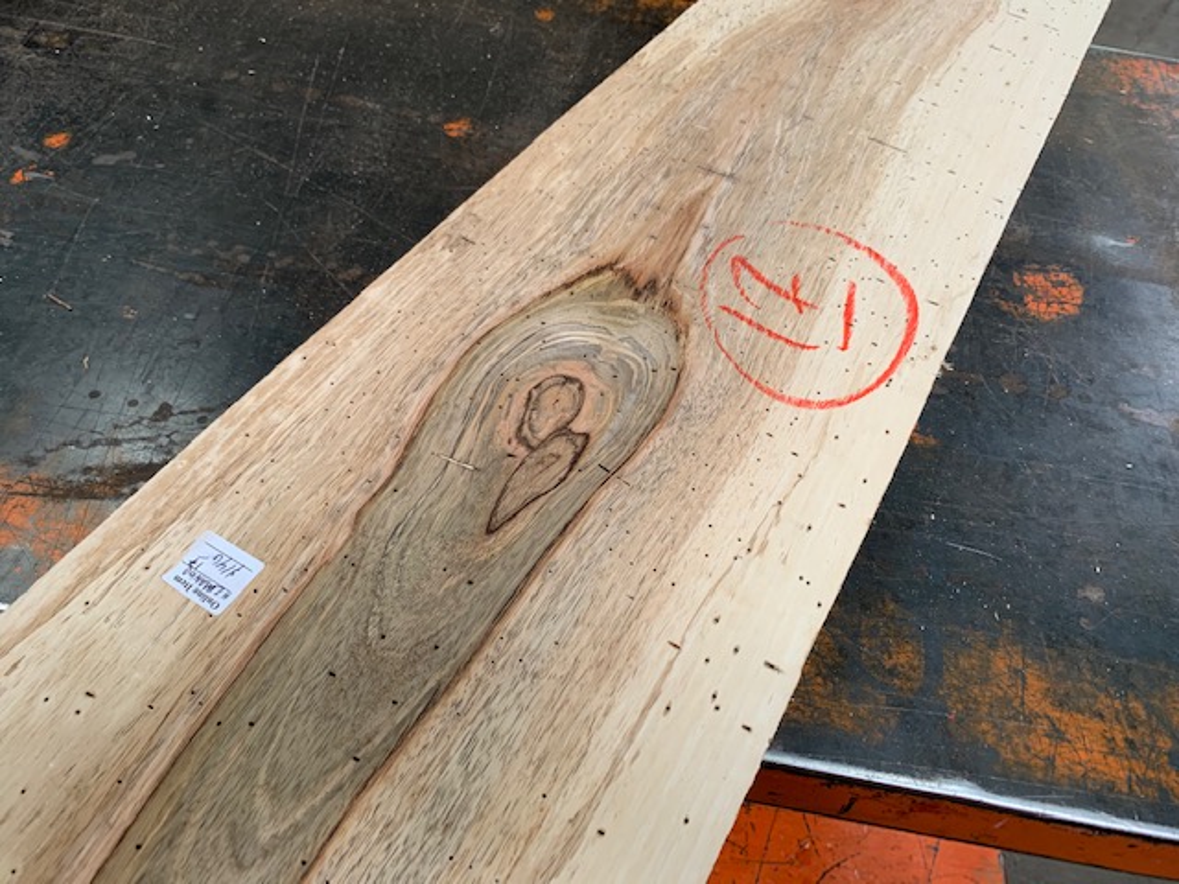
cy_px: 442
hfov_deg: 67.3
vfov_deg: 53.1
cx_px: 590
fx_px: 886
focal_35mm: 26
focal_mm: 4.25
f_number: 1.8
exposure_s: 1/62
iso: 100
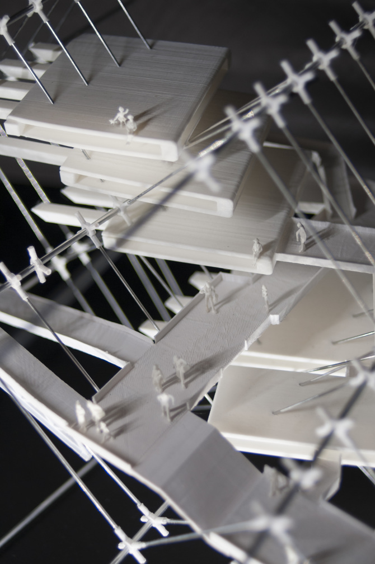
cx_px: 188
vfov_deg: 37.9
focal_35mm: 52
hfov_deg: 25.7
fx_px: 822
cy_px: 282
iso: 400
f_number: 3.2
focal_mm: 35
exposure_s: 1/40
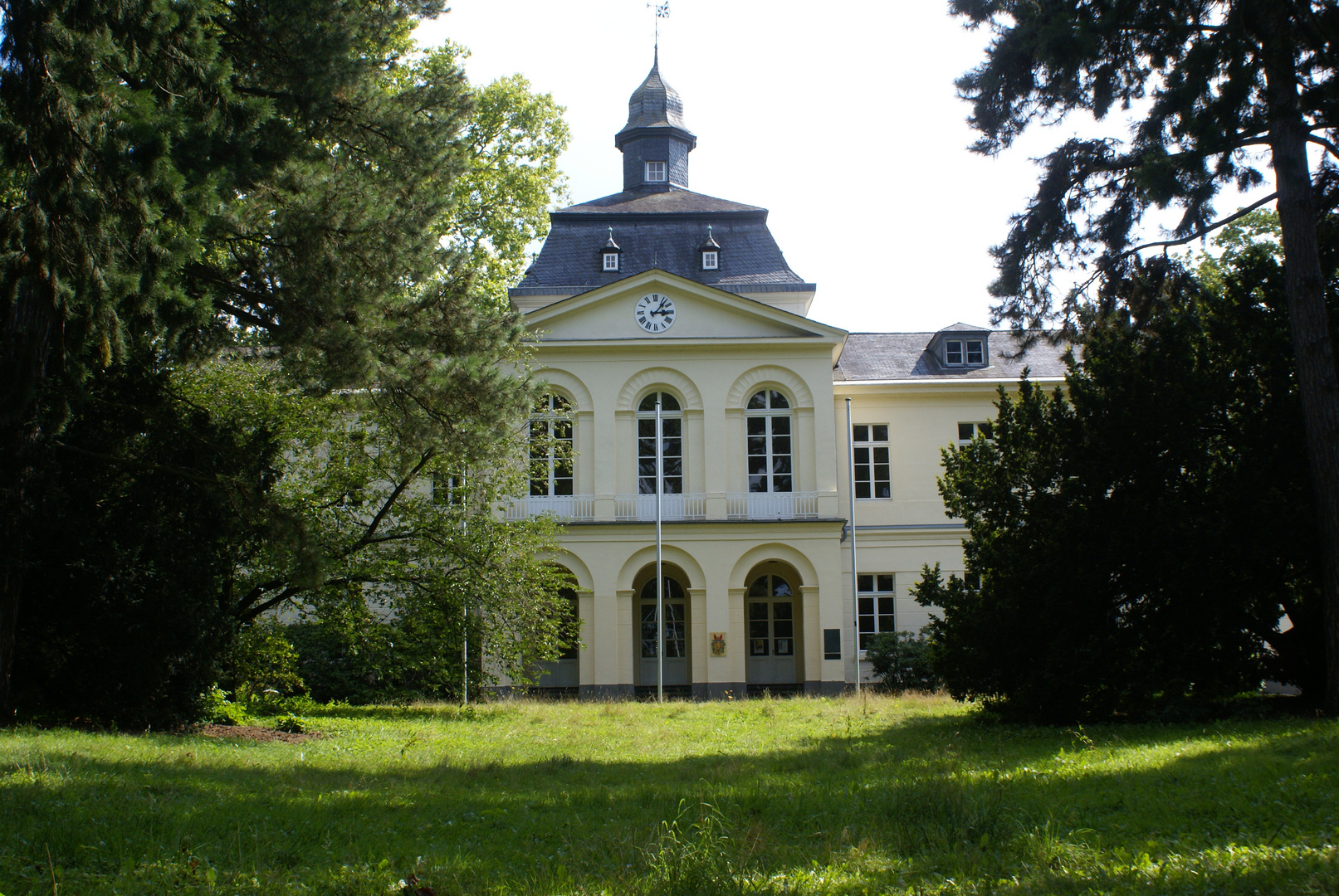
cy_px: 448
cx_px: 670
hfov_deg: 46.3
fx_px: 1564
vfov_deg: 32.0
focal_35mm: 42
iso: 200
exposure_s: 1/125
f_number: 13
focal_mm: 28
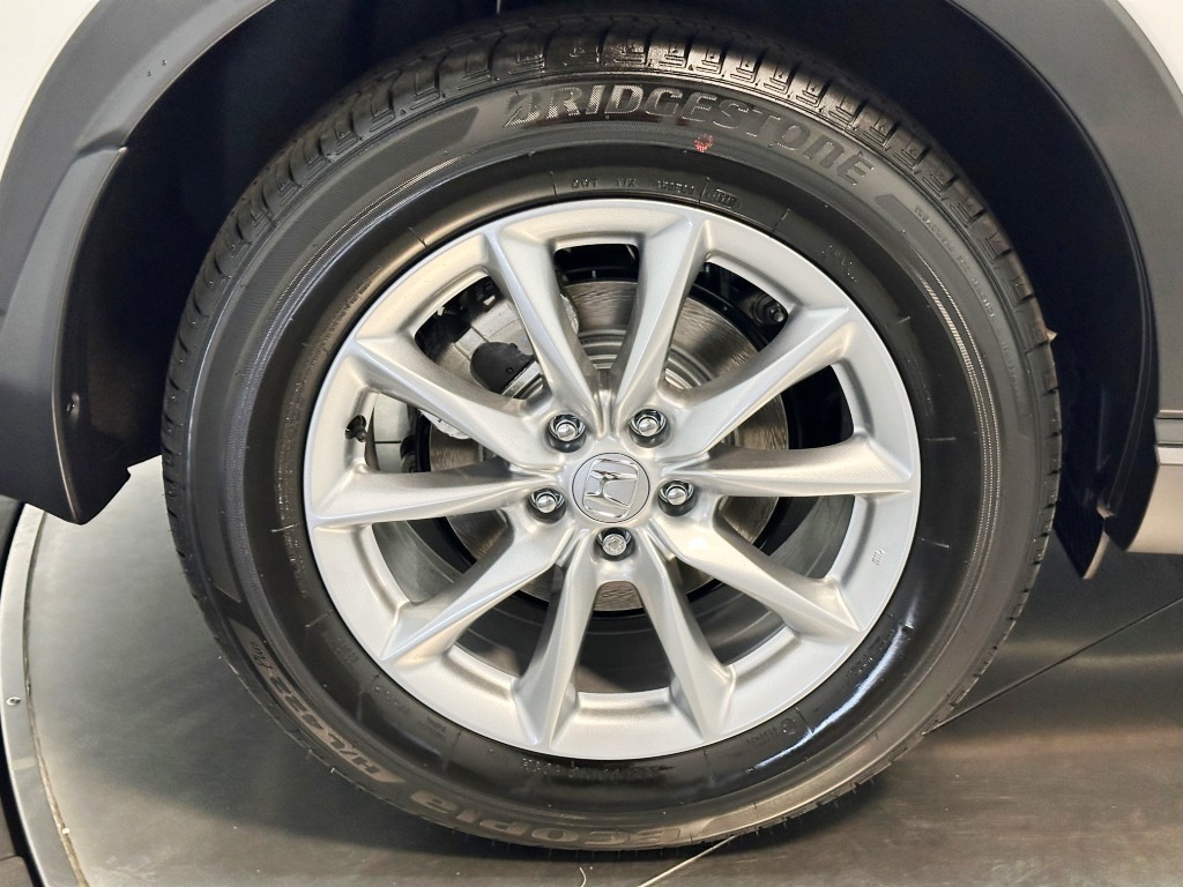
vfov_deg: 30.3
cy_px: 444
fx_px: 1640
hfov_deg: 39.7
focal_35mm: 48
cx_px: 592
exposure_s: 1/40
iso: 500
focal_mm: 6.86
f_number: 1.78
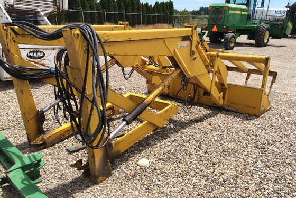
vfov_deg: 42.3
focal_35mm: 31
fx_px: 255
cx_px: 152
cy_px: 114
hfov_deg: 60.3
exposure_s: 1/2415
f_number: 2.2
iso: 32
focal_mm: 4.15
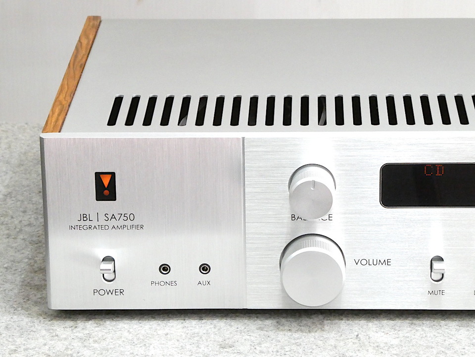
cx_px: 238
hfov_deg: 13.8
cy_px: 178
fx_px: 1962
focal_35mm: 143
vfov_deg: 10.4
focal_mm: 25.6
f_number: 8
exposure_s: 1/40
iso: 1600
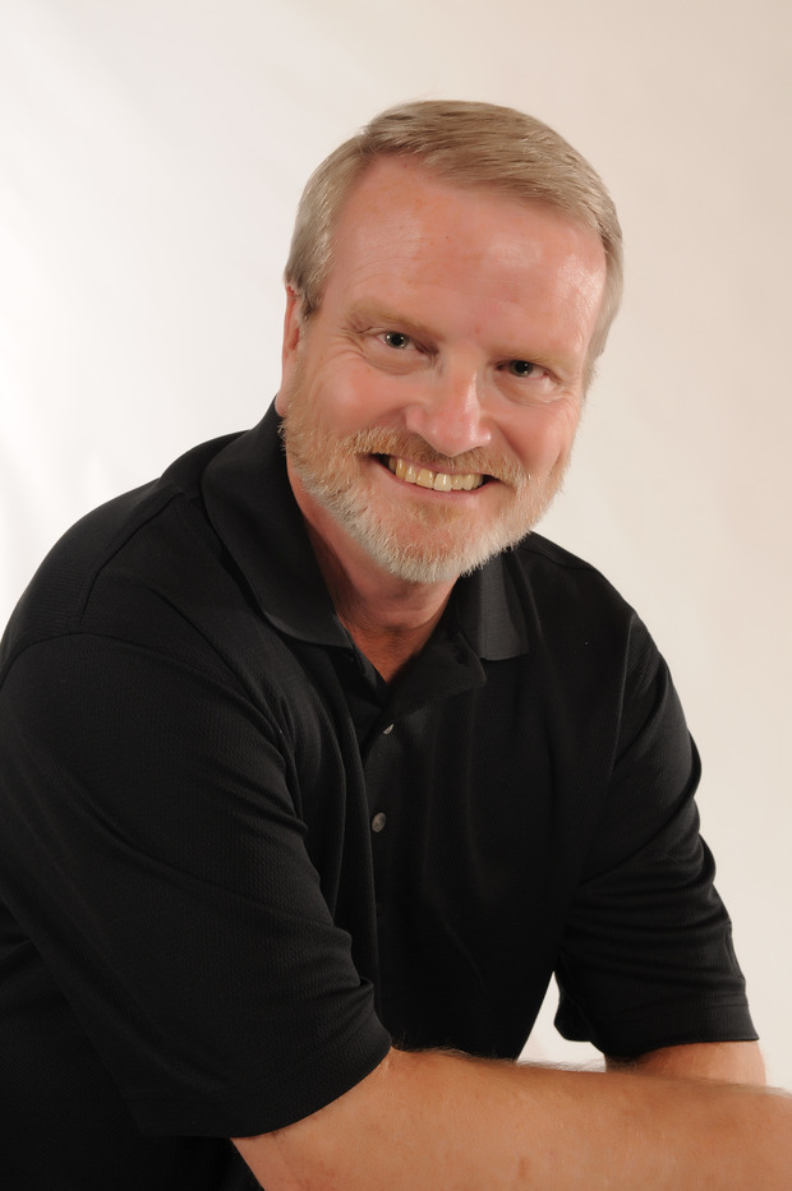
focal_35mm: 51
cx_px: 396
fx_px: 1687
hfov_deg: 26.4
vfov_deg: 38.9
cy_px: 596
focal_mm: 34
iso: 200
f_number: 8
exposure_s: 1/125
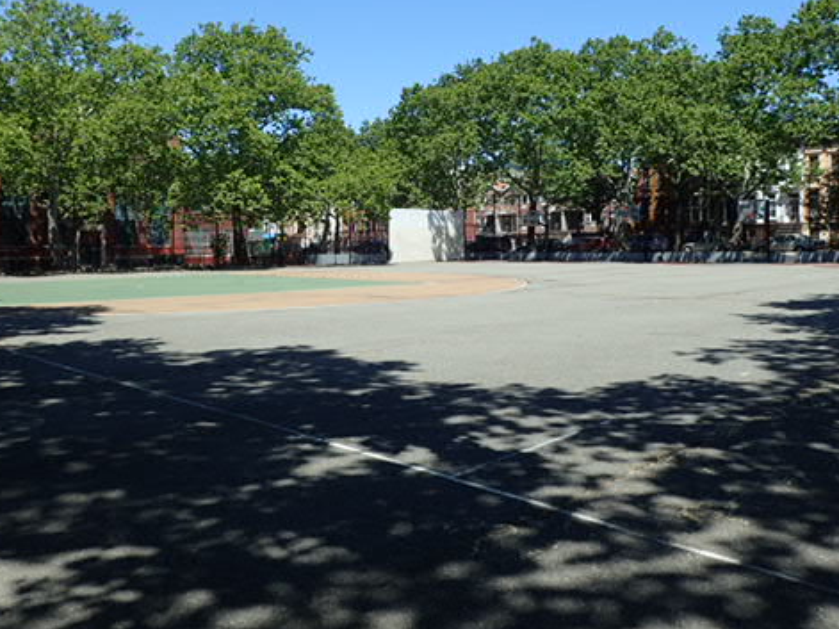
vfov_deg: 41.5
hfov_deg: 54.0
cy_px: 235
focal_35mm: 34
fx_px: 824
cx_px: 429
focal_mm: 4.5
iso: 100
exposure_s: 1/125
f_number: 8
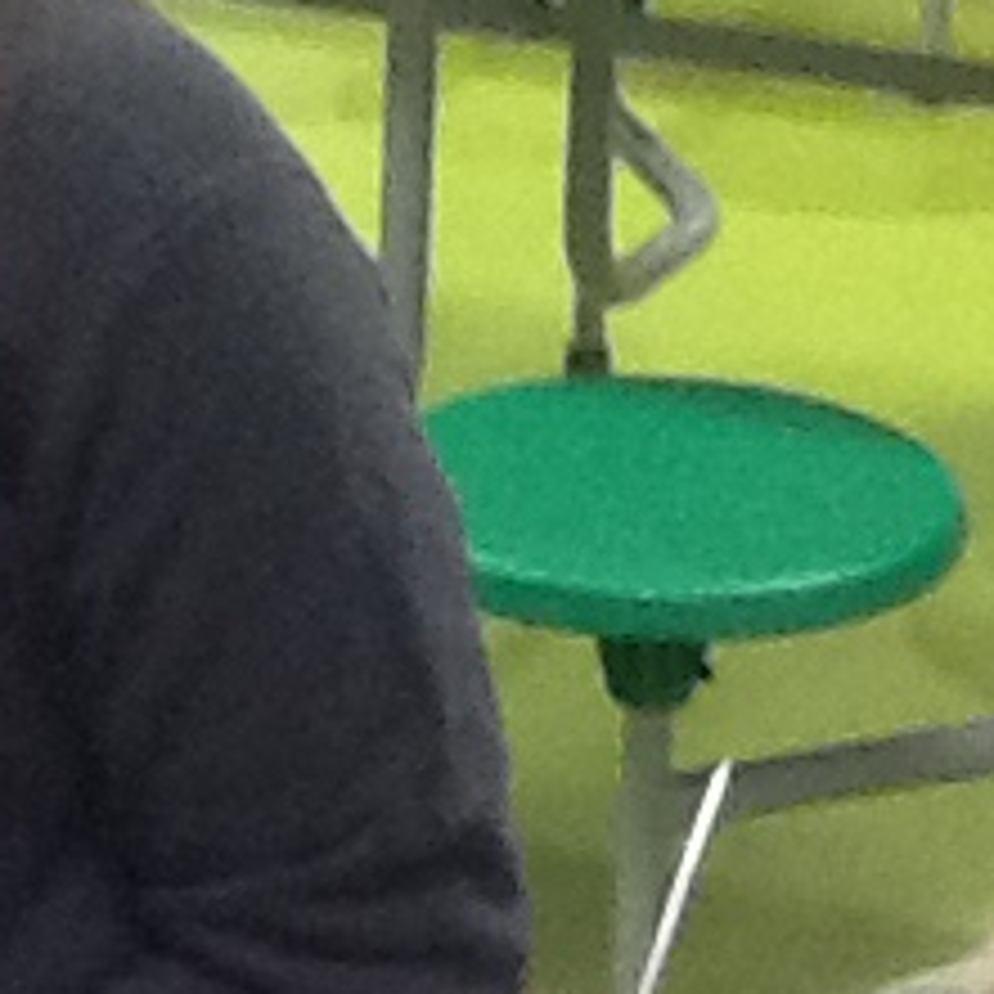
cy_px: 769
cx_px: 247
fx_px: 5490
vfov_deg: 10.3
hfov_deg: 10.3
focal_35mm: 169
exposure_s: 1/33
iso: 160
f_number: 2.4
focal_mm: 2.03
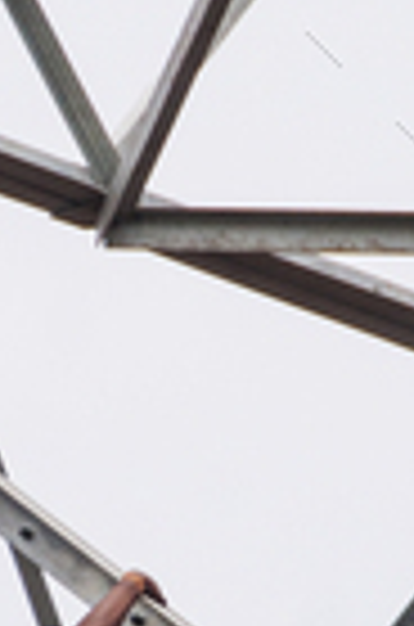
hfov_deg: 0.7
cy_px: 468
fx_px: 33284
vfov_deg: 1.1
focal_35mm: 1920
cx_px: 76
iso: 200
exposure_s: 1/500
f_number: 8
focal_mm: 200
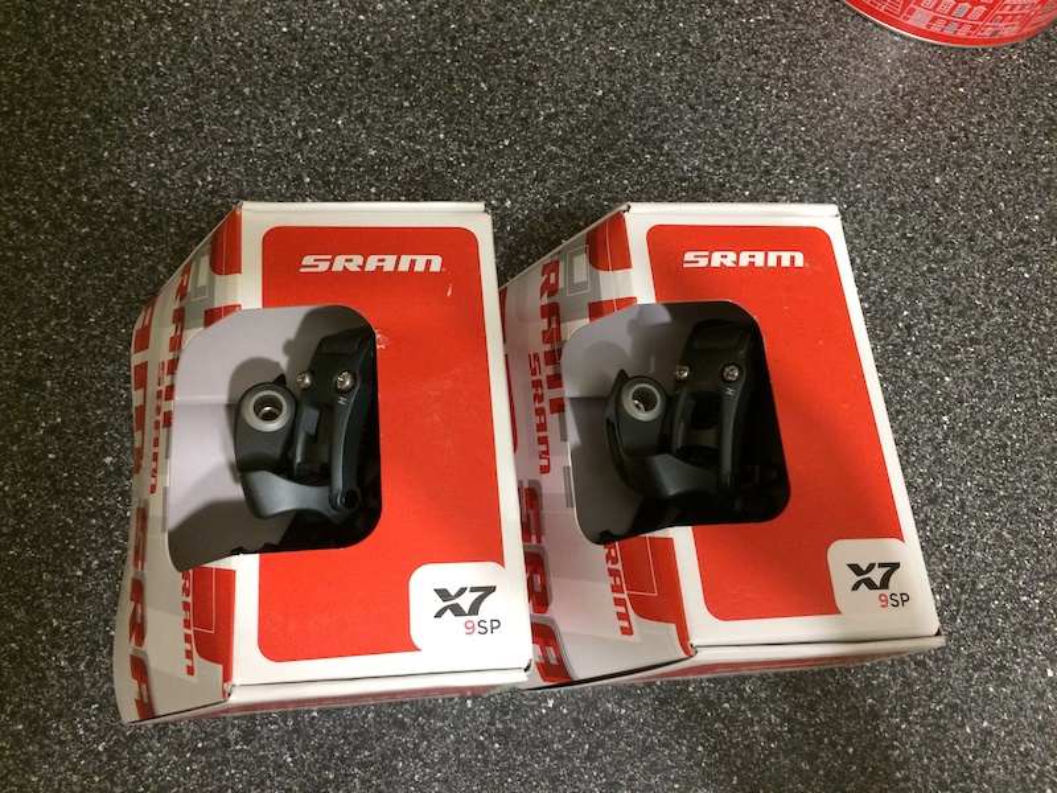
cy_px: 396
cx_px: 528
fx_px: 886
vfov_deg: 48.2
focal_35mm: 29
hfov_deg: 61.7
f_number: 2.2
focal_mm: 4.15
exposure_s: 1/24
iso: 320
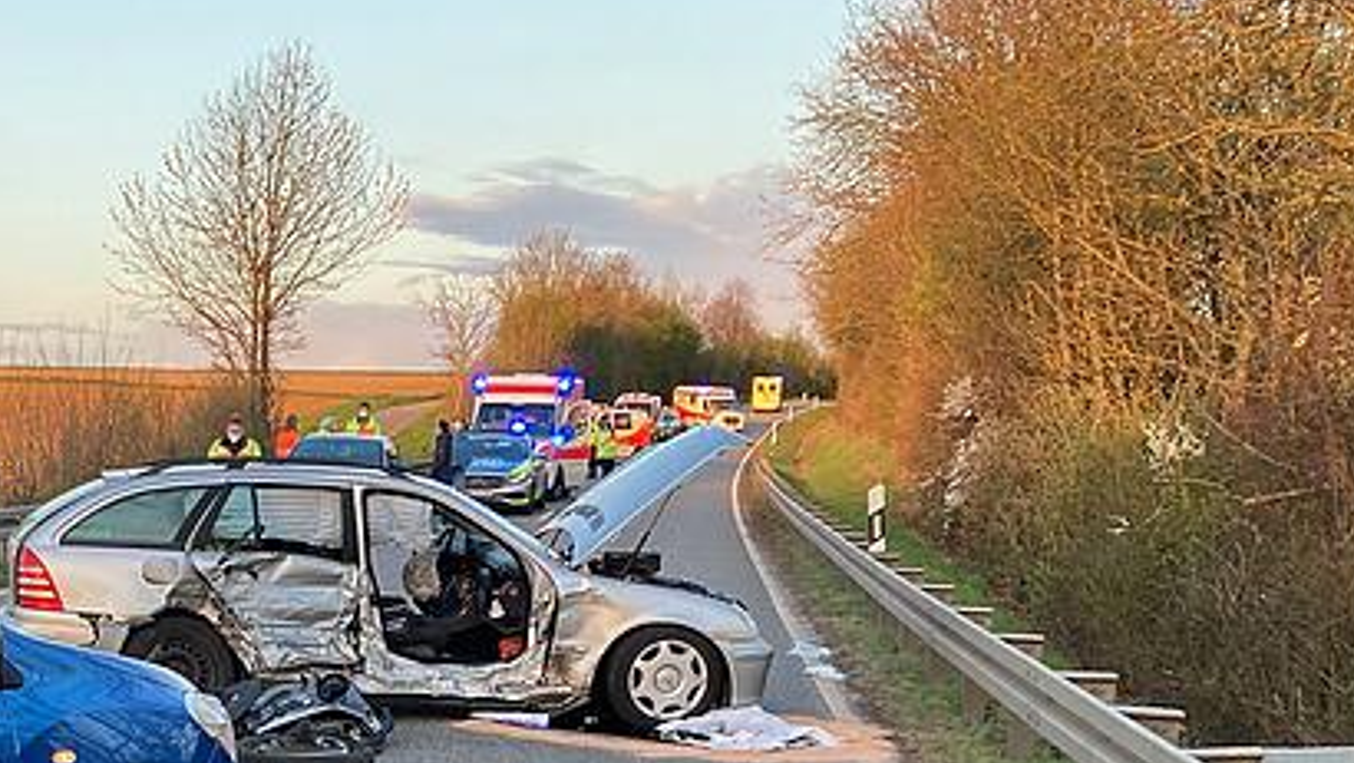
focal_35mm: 62
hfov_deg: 32.7
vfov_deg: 18.4
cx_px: 236
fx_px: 2227
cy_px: 910
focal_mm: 3.99
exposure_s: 1/121
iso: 50
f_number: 1.8
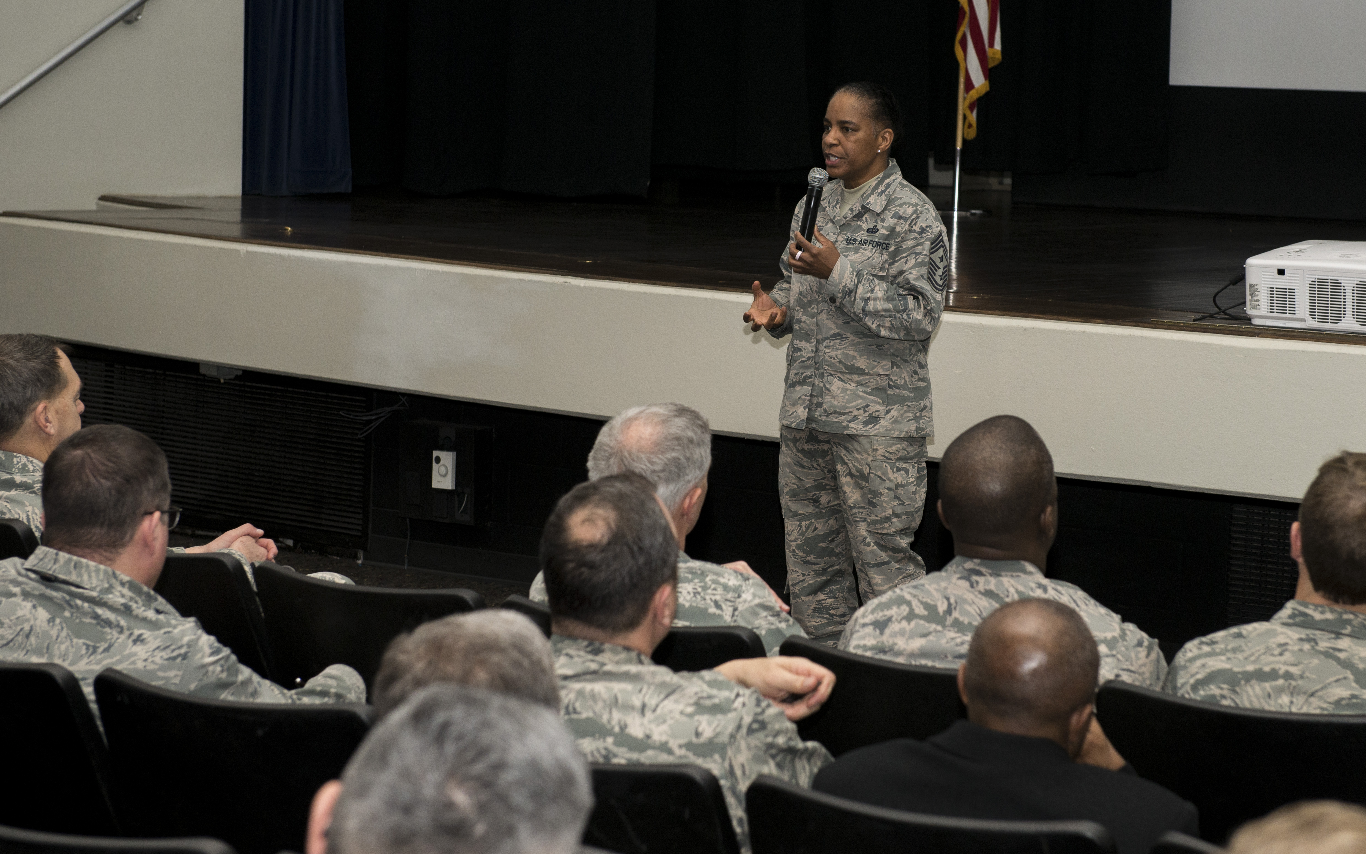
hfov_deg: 28.6
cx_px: 680
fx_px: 2680
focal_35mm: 72
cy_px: 407
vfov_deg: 18.1
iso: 800
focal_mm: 70
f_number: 5.6
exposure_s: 1/160
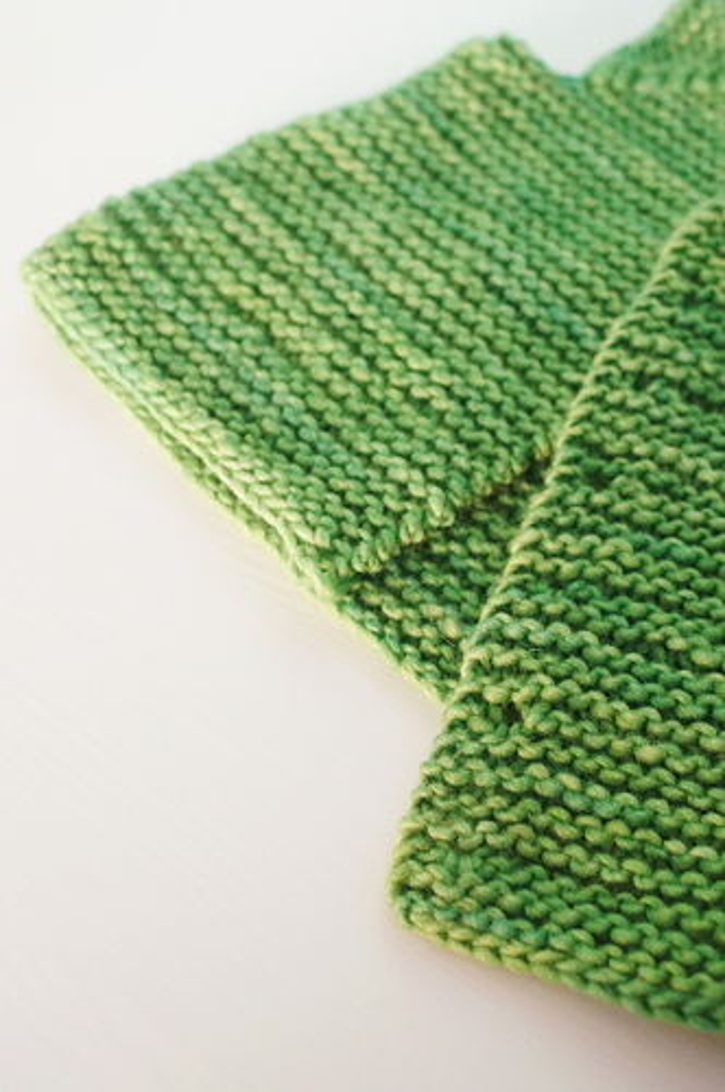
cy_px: 546
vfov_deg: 43.7
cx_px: 362
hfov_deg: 29.8
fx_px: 1363
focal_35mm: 45
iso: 3200
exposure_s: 1/50
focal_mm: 30
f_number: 5
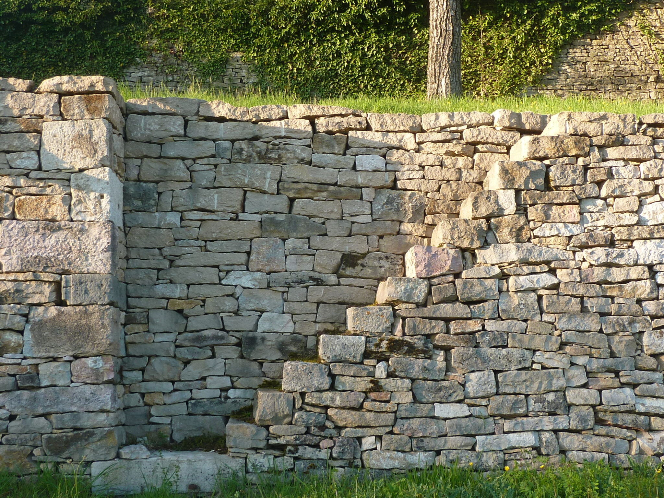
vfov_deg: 31.5
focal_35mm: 46
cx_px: 332
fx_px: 882
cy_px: 249
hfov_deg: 41.2
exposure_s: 1/125
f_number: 3.5
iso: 80
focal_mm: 5.3
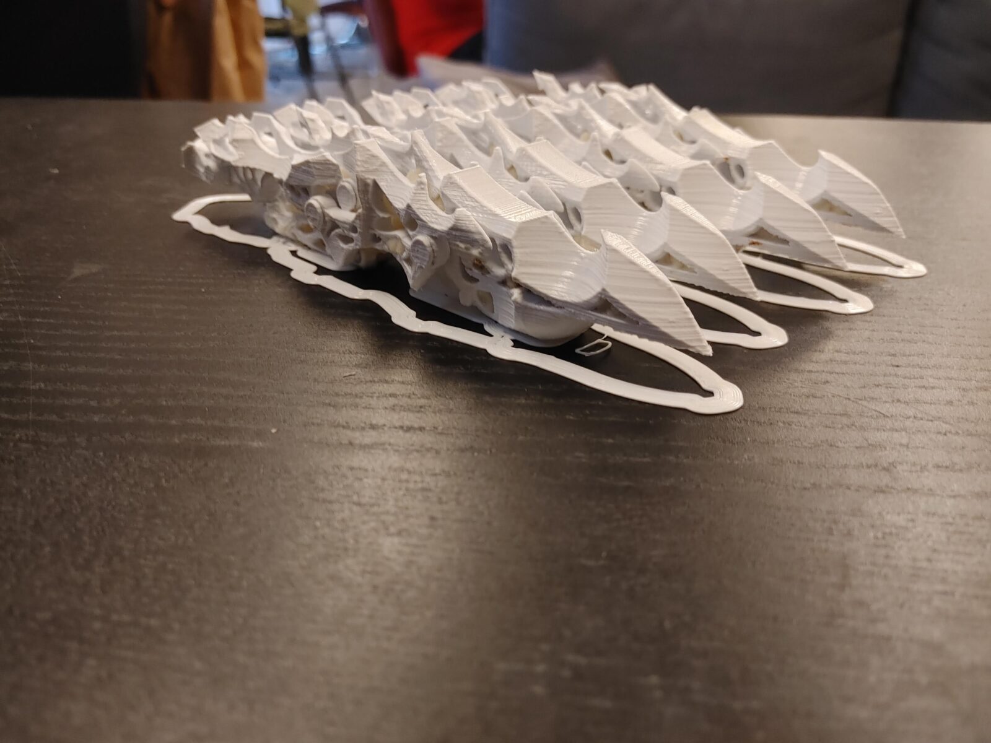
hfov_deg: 67.3
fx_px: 744
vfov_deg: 53.1
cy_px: 372
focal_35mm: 26
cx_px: 496
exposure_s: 1/60
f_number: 1.8
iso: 450
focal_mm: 4.81
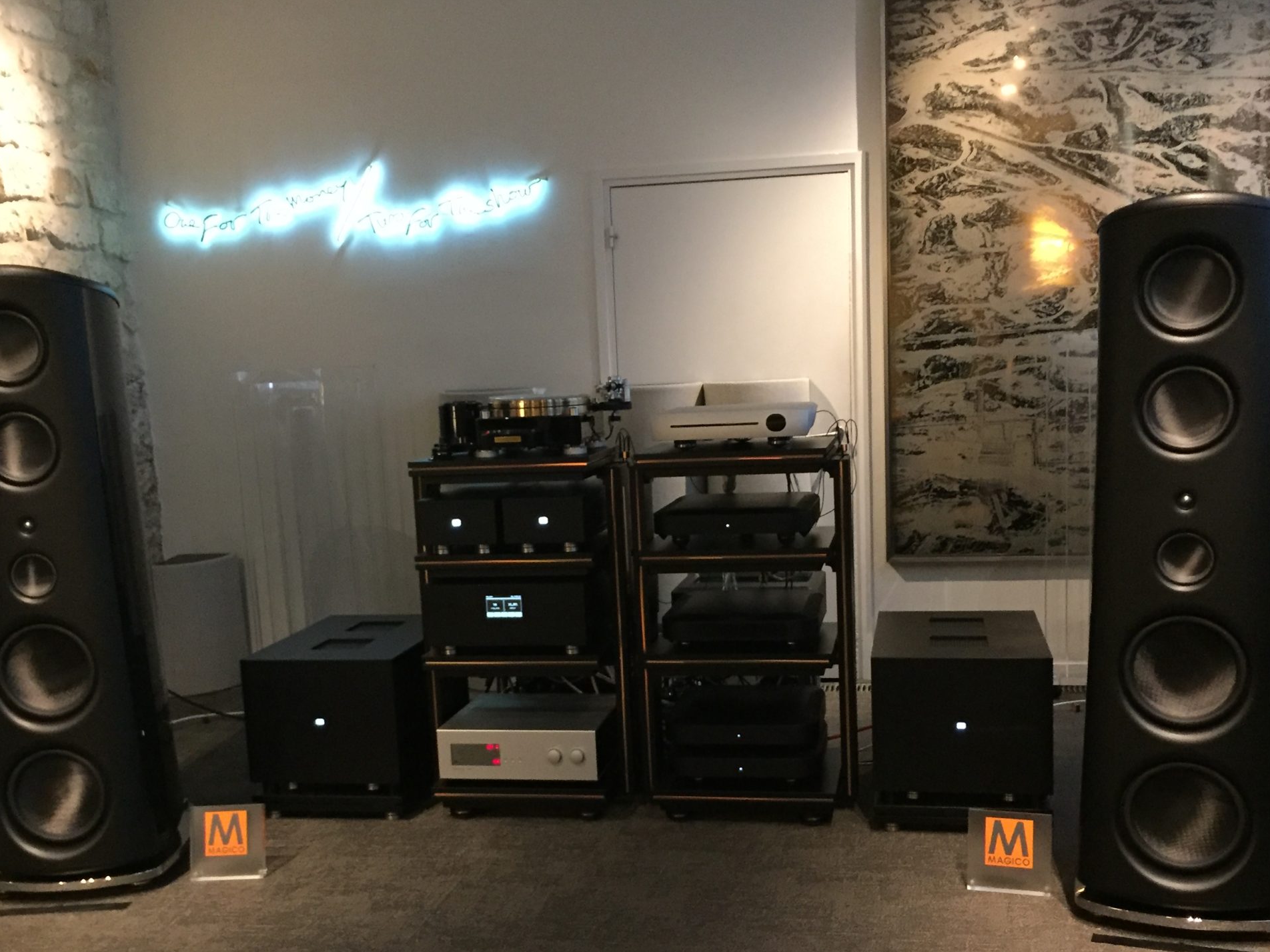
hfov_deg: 47.9
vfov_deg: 36.6
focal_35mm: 39
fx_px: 1431
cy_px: 583
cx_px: 628
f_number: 2.2
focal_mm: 4.15
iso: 320
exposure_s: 1/17
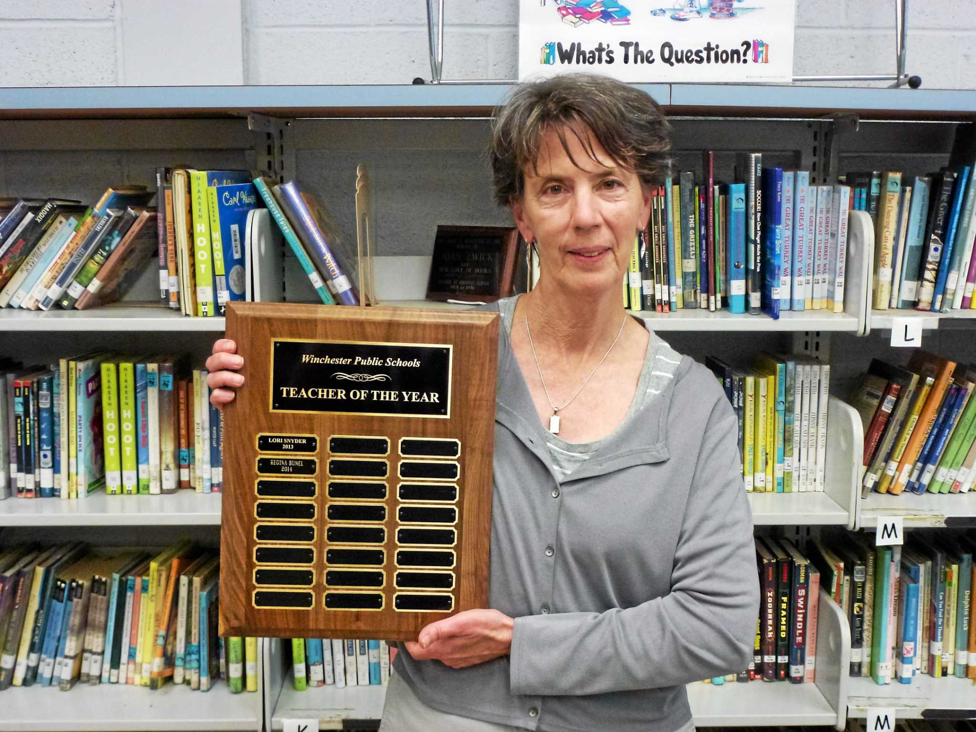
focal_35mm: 45
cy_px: 366
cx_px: 488
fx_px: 1269
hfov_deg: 42.1
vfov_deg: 32.2
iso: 400
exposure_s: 1/30
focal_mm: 8
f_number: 4
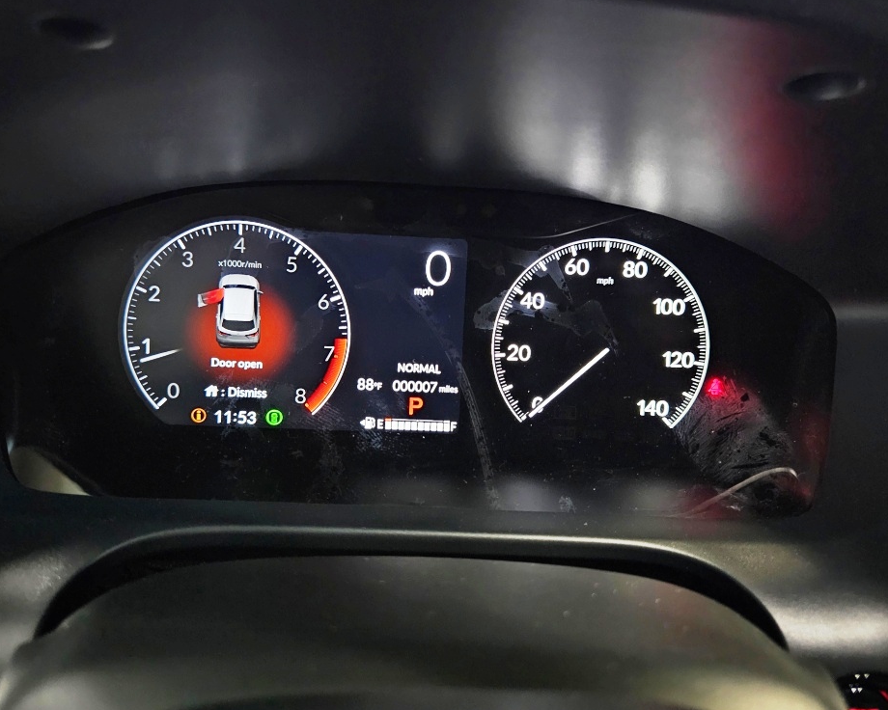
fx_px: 657
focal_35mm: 25
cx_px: 429
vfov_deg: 56.8
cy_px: 350
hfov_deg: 68.1
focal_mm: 6.3
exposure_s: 1/26.4
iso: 1250
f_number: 1.7
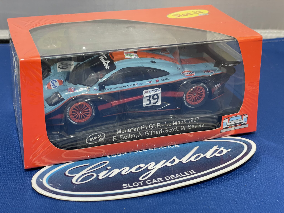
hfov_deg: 36.8
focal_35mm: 52
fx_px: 427
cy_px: 106
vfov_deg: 28.0
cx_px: 142
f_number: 2
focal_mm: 6
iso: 200
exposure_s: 1/60
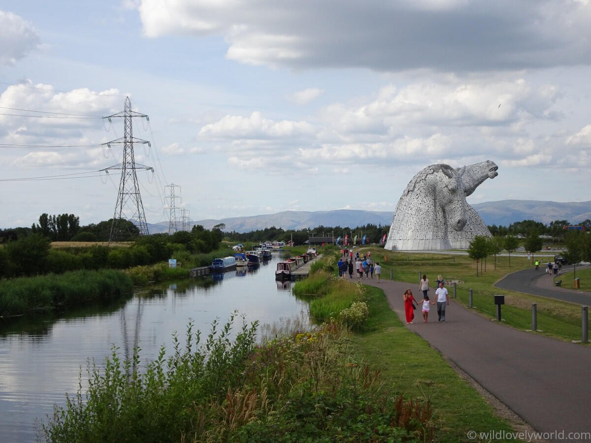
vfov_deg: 27.0
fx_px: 922
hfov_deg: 35.5
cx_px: 296
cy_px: 222
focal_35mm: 54
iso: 80
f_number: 4.5
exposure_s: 1/640
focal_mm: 9.18
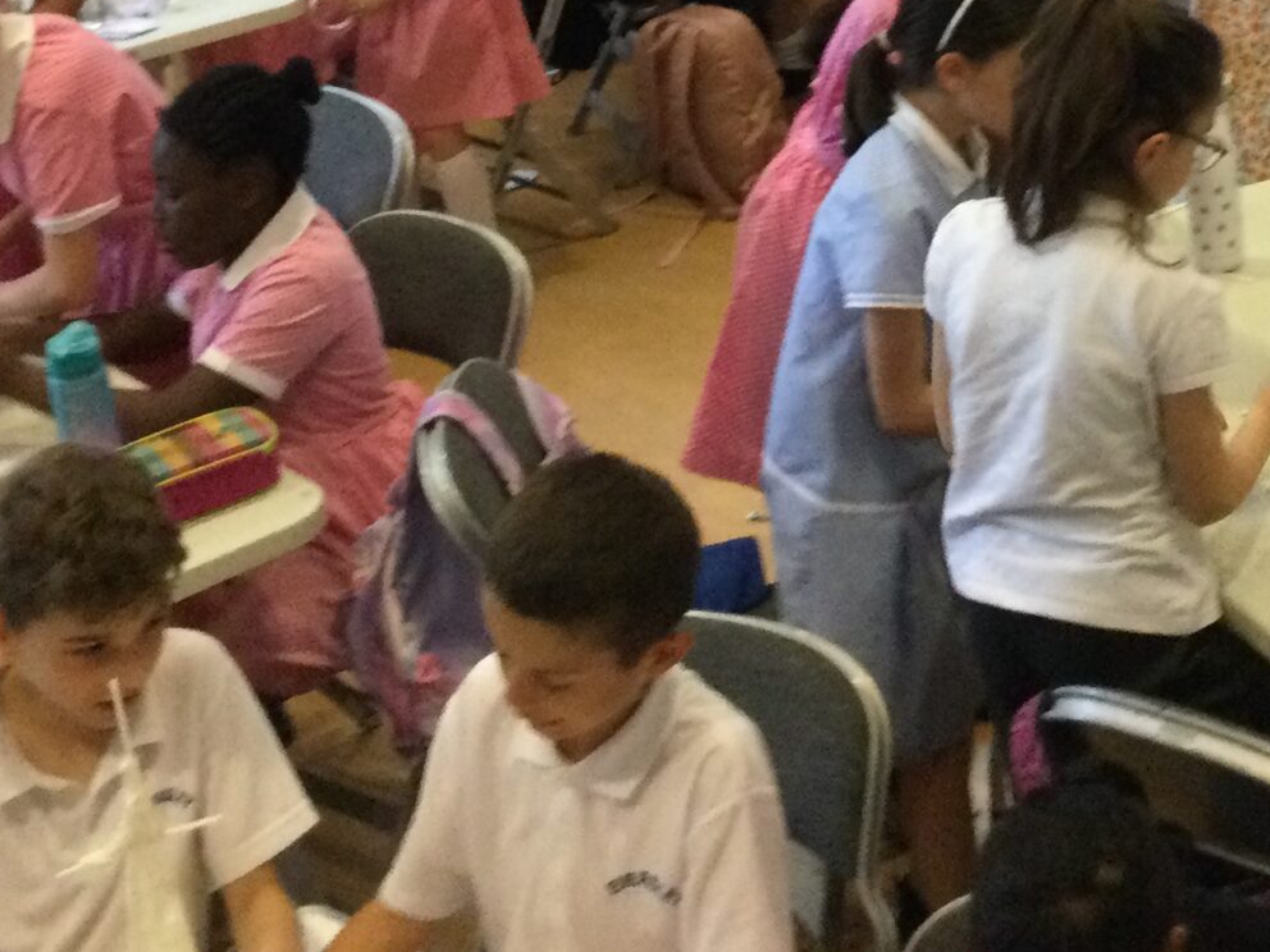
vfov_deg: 17.7
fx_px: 2935
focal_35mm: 80
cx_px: 891
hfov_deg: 24.2
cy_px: -136
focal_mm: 3.3
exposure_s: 1/25
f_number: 2.4
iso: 200
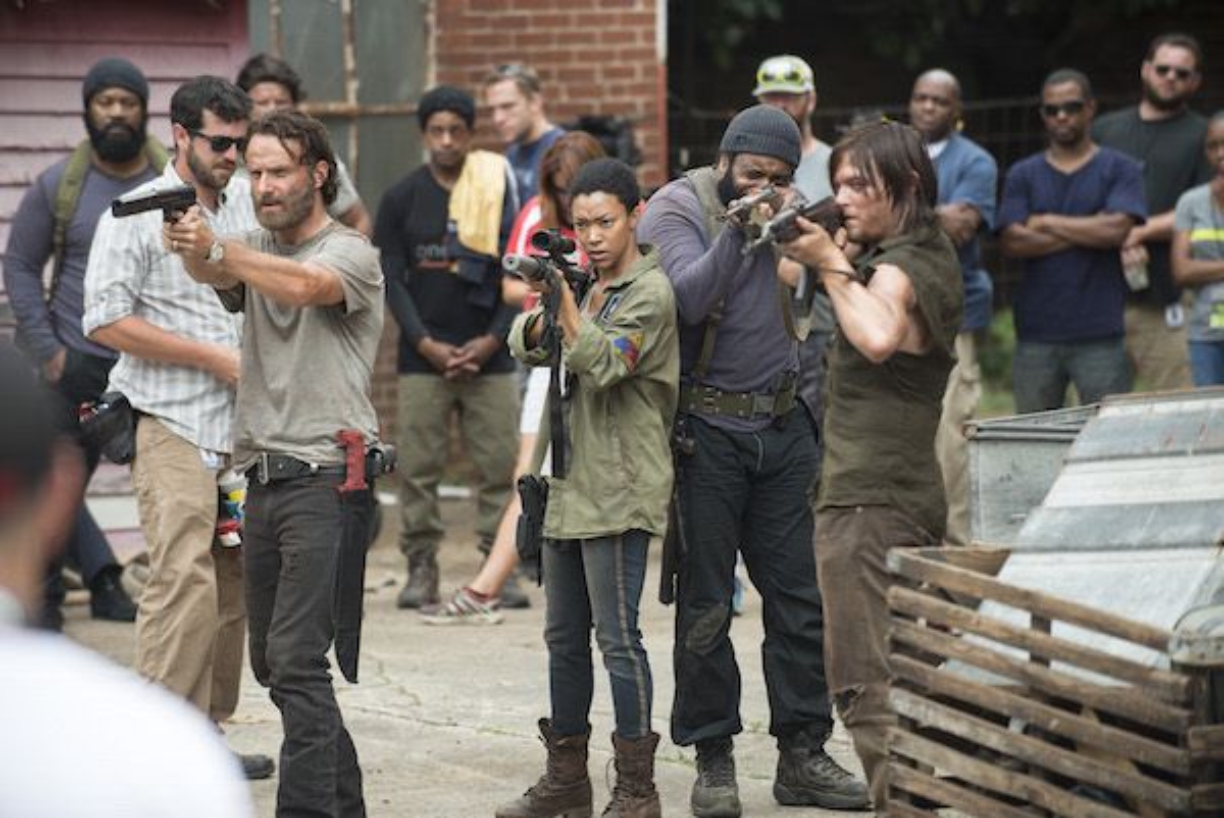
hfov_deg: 10.8
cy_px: 409
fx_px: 6464
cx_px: 612
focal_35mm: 190
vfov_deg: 7.2
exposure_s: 1/400
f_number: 3.2
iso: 200
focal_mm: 190
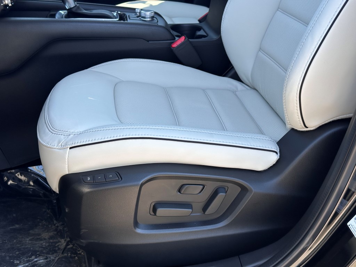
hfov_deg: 39.7
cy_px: 134
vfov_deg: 30.3
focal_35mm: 48
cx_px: 178
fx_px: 494
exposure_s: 1/452
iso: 64
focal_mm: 6.86
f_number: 1.78
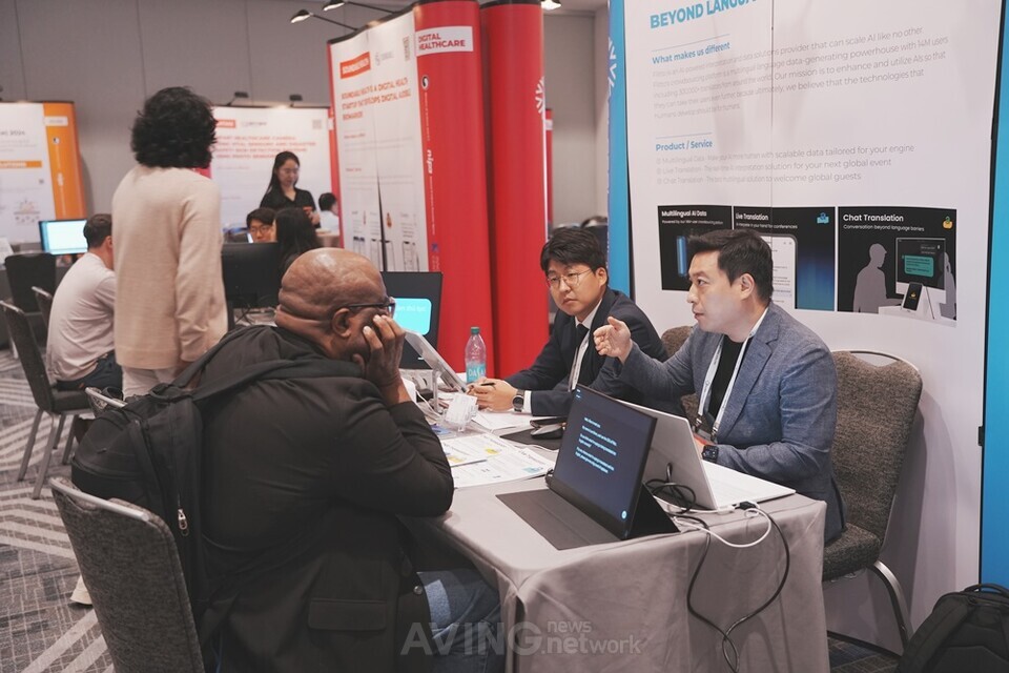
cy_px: 336
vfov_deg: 35.9
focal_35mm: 37
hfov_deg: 51.9
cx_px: 504
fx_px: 1037
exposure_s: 1/100
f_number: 2.8
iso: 1250
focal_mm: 37
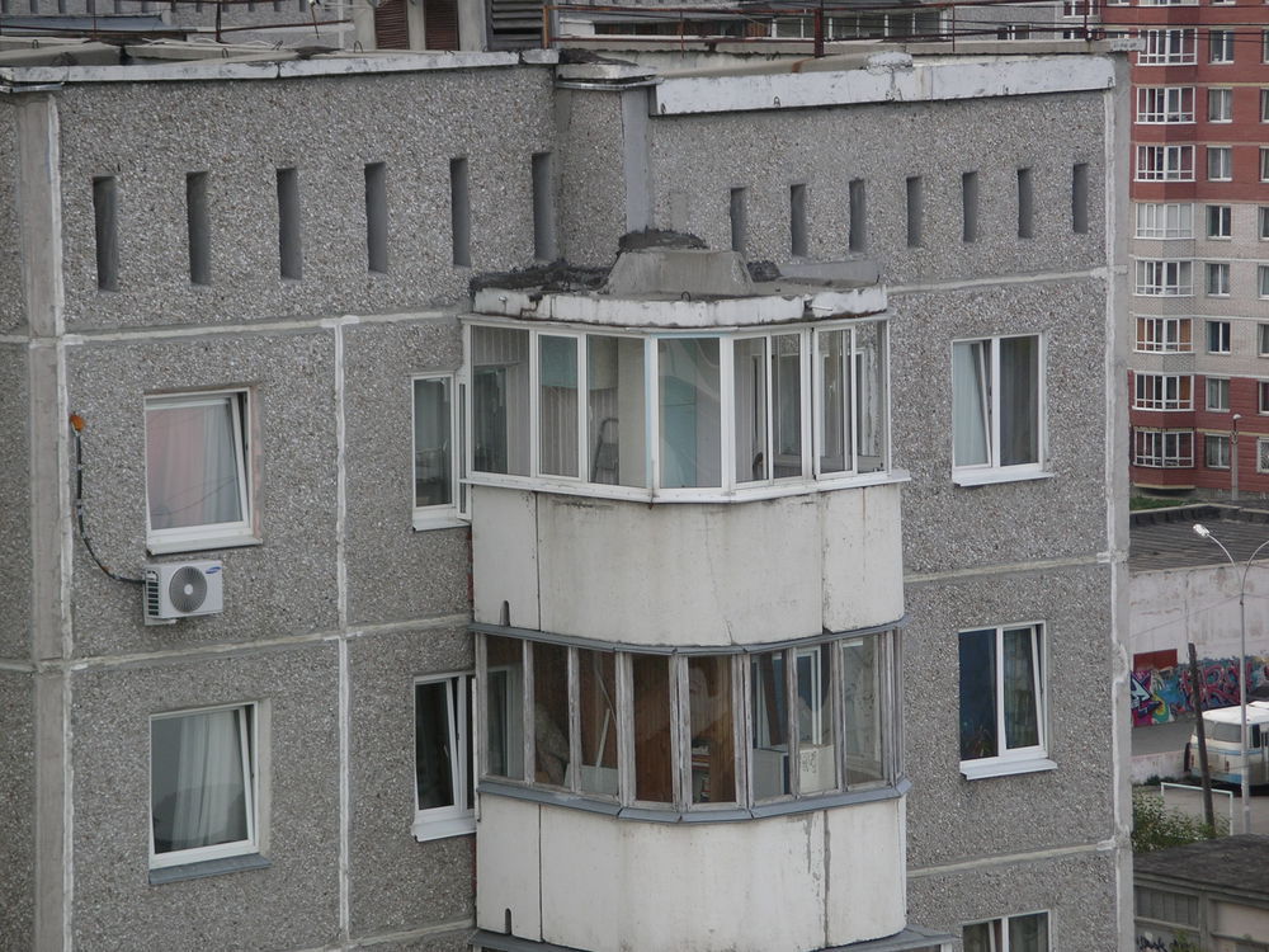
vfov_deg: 7.9
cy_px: 476
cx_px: 634
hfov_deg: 10.6
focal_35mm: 187
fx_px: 6855
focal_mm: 39
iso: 64
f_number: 4.6
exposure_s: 1/160
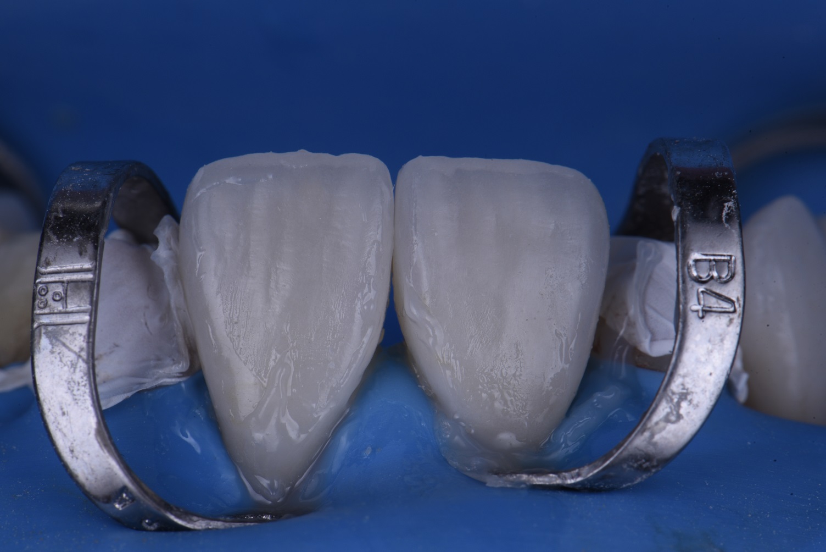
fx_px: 2410
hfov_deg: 19.4
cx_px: 413
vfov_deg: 13.1
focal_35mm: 105
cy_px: 276
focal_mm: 105
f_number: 32
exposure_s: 1/200
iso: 200
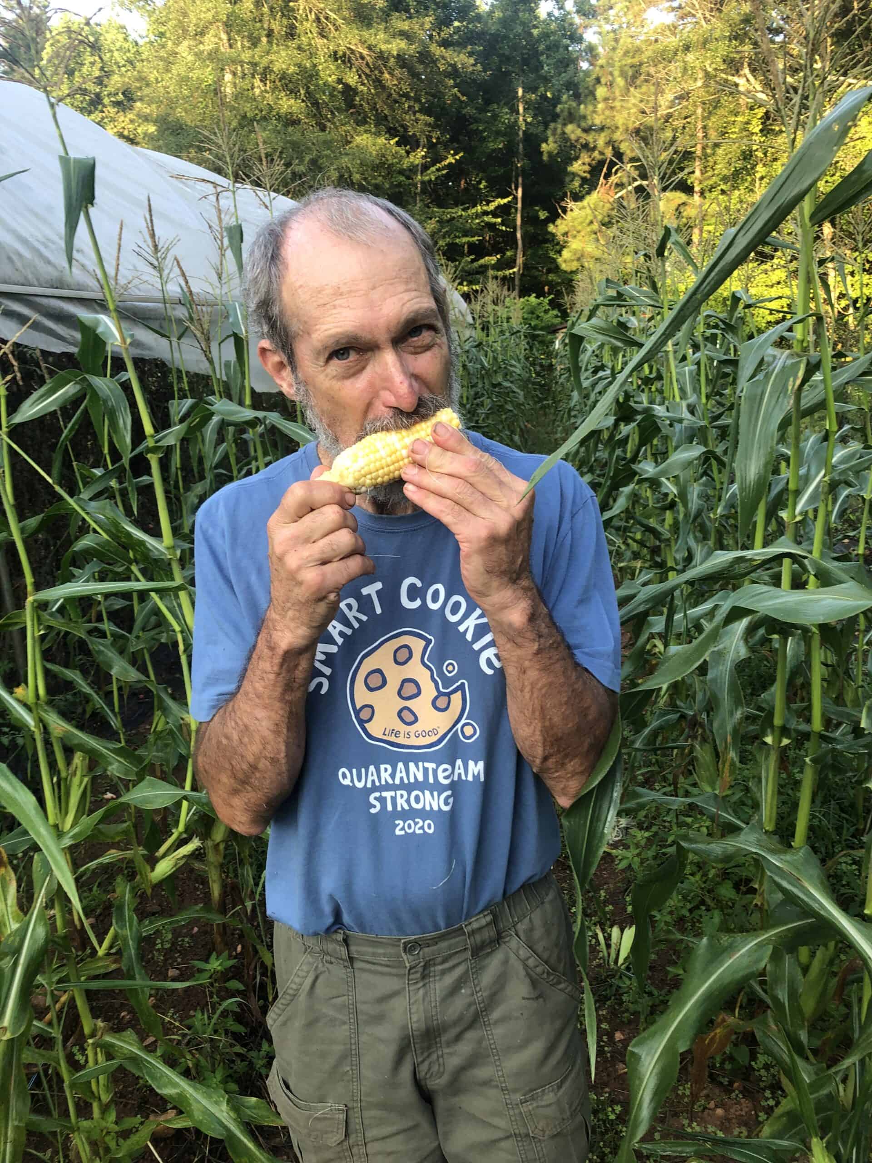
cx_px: 436
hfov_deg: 49.7
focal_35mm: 28
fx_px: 940
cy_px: 582
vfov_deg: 63.4
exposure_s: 1/120
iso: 25
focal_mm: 4
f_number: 1.8
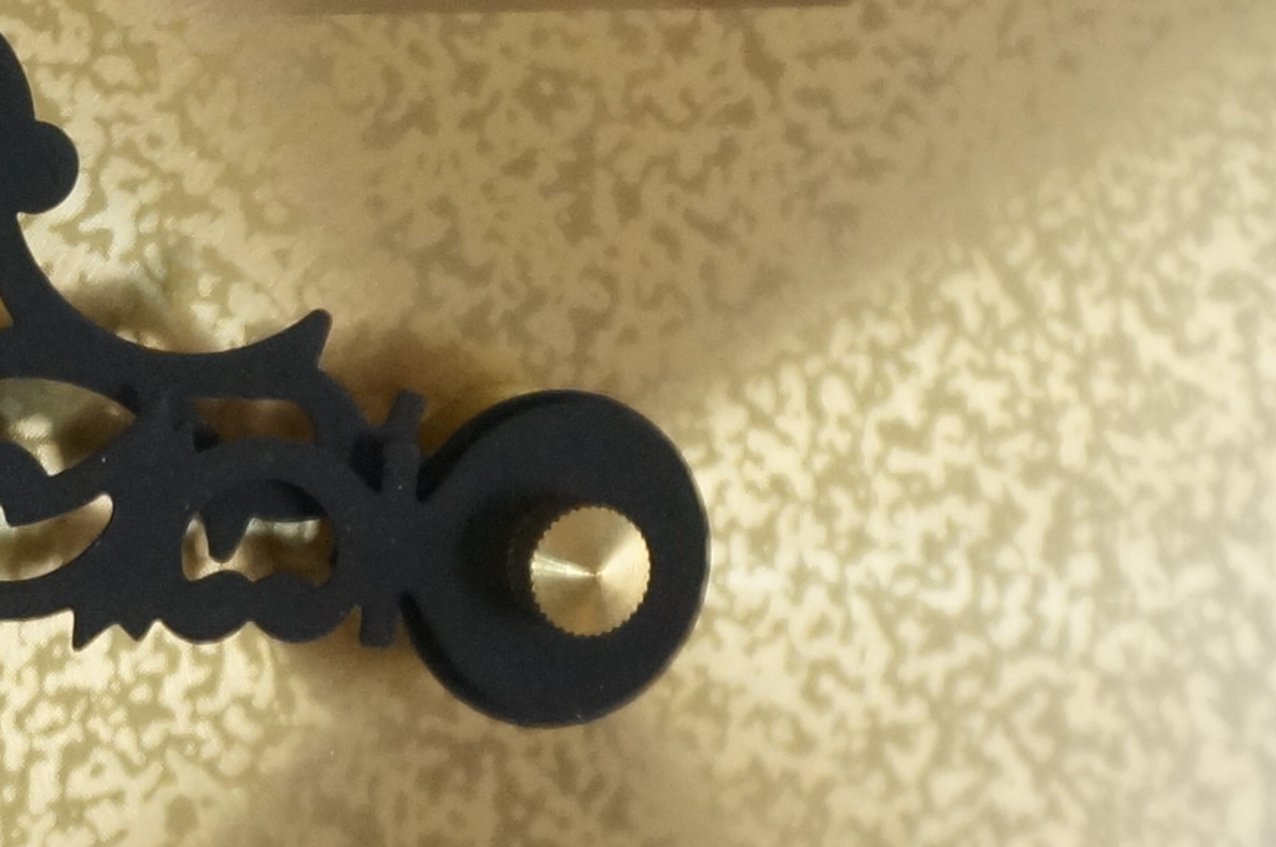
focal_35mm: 136
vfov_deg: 9.7
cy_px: -572
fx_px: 4814
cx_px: 360
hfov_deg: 15.0
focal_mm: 22
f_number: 4
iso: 1250
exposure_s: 1/60
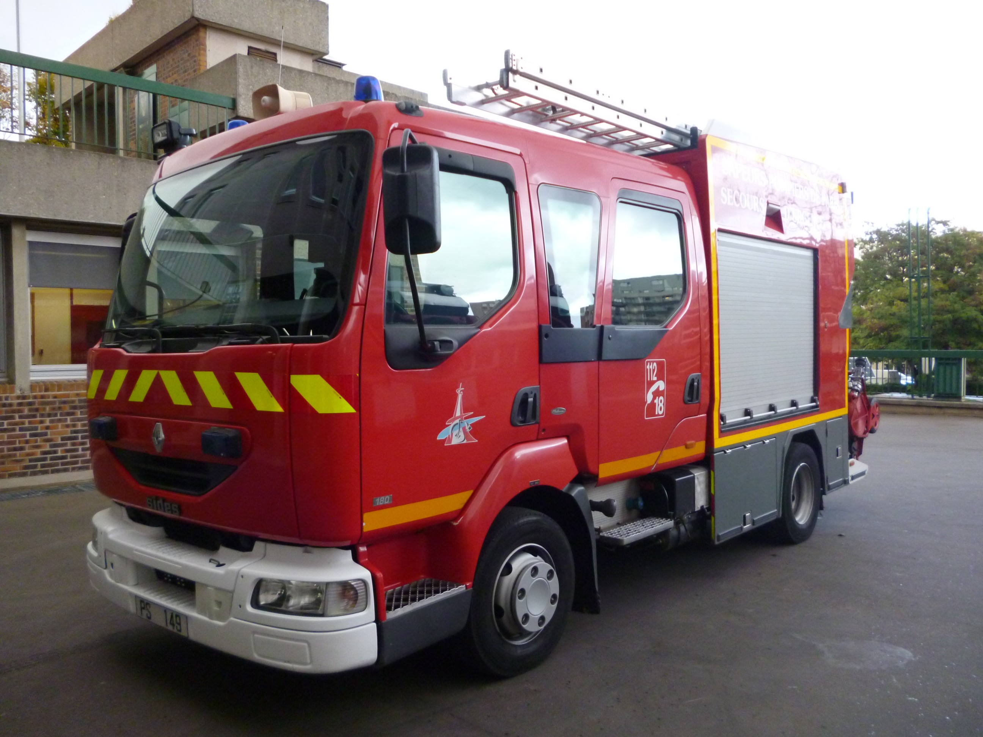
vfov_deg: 49.7
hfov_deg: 63.4
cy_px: 368
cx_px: 492
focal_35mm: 28
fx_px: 795
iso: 400
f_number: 3.1
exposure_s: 1/60
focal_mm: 5
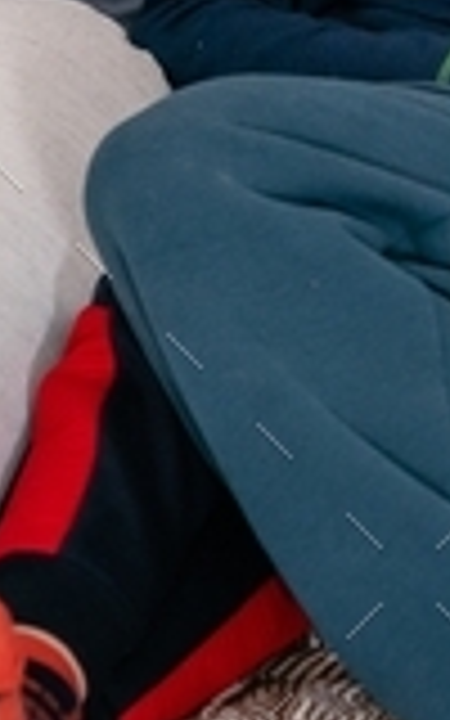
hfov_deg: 4.7
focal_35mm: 282
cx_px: 387
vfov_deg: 7.4
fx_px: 5533
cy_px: -133
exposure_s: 1/125
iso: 800
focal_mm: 50
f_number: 3.2
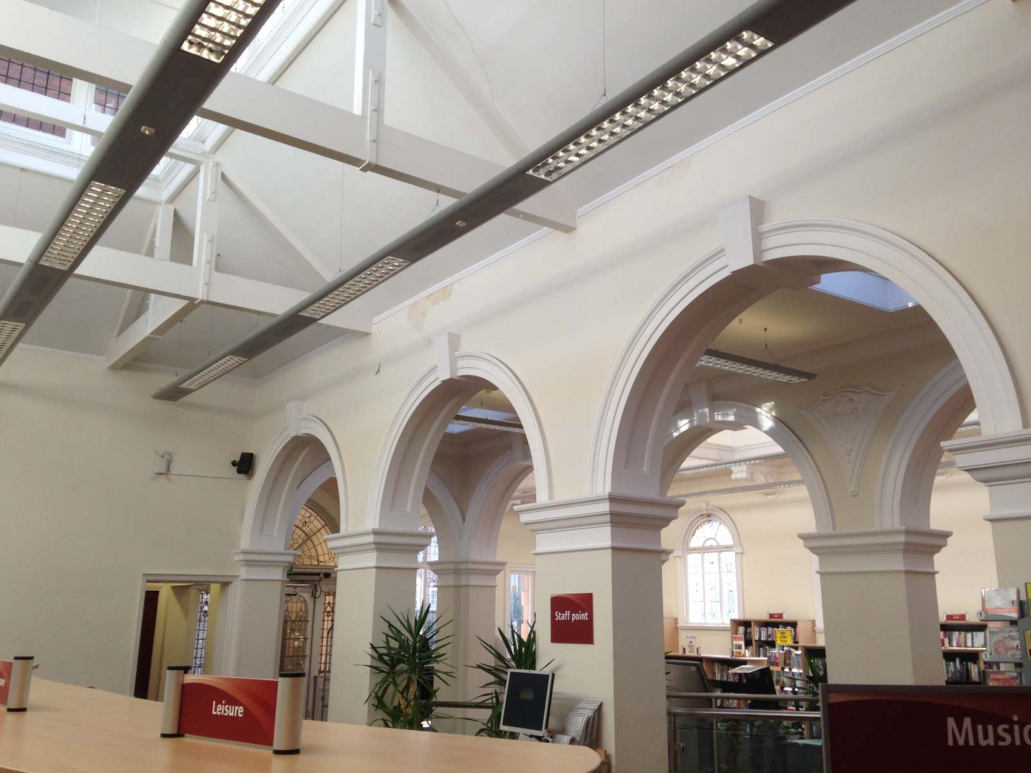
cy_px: 386
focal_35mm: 33
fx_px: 983
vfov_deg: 42.9
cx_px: 516
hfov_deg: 55.4
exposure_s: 1/142
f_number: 2.4
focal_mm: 4.12
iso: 50
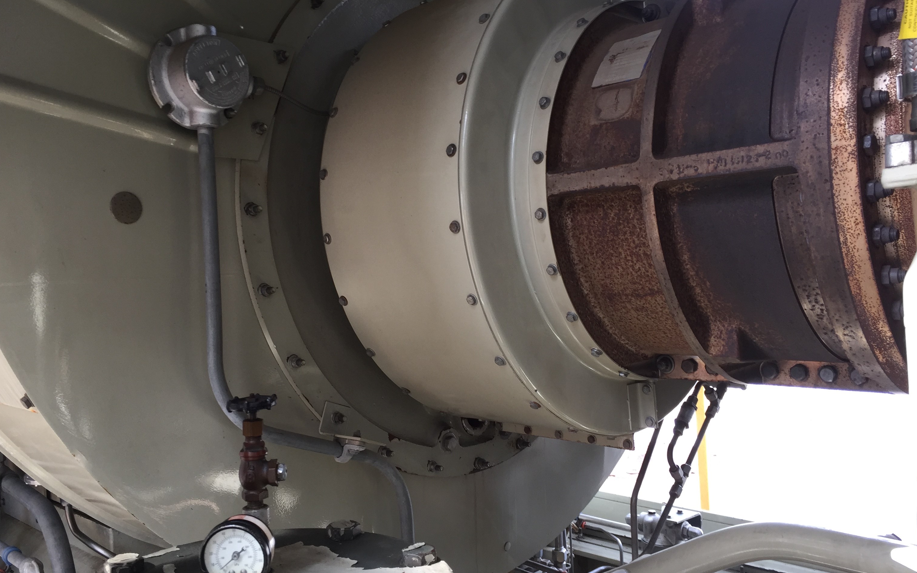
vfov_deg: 38.3
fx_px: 825
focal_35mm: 33
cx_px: 436
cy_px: 276
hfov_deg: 58.1
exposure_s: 1/60
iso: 32
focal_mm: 4.15
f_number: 2.2
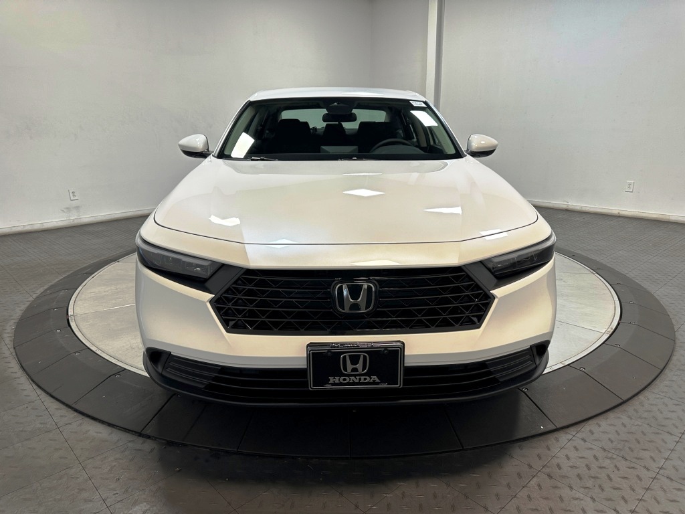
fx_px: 475
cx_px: 342
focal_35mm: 24
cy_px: 257
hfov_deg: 71.6
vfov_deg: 56.8
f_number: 1.78
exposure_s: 1/60
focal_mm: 6.86
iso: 125
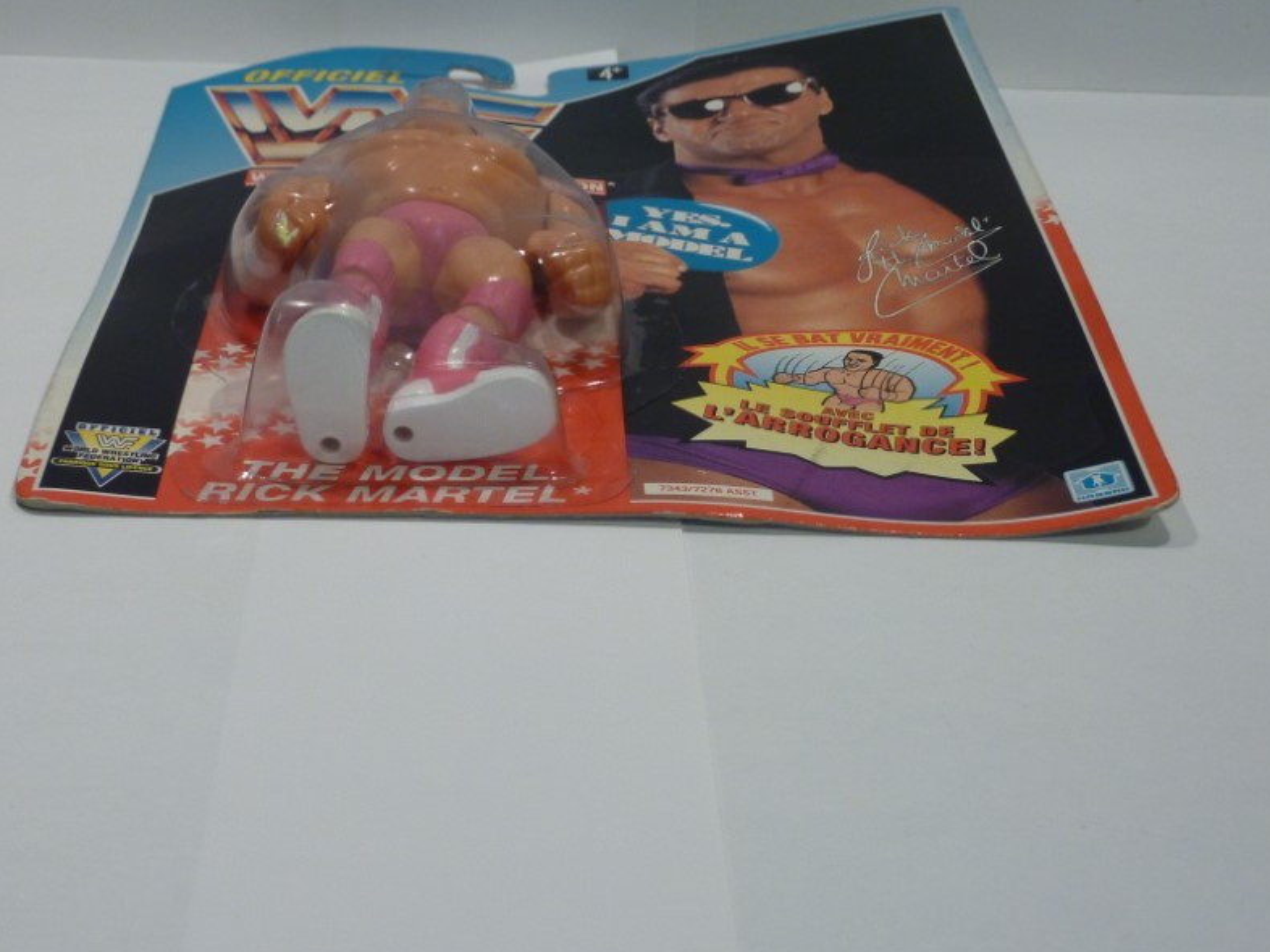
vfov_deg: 23.3
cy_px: 429
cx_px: 622
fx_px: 2311
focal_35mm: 63
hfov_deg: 30.7
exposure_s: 1/40
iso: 200
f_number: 3.9
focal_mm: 9.1
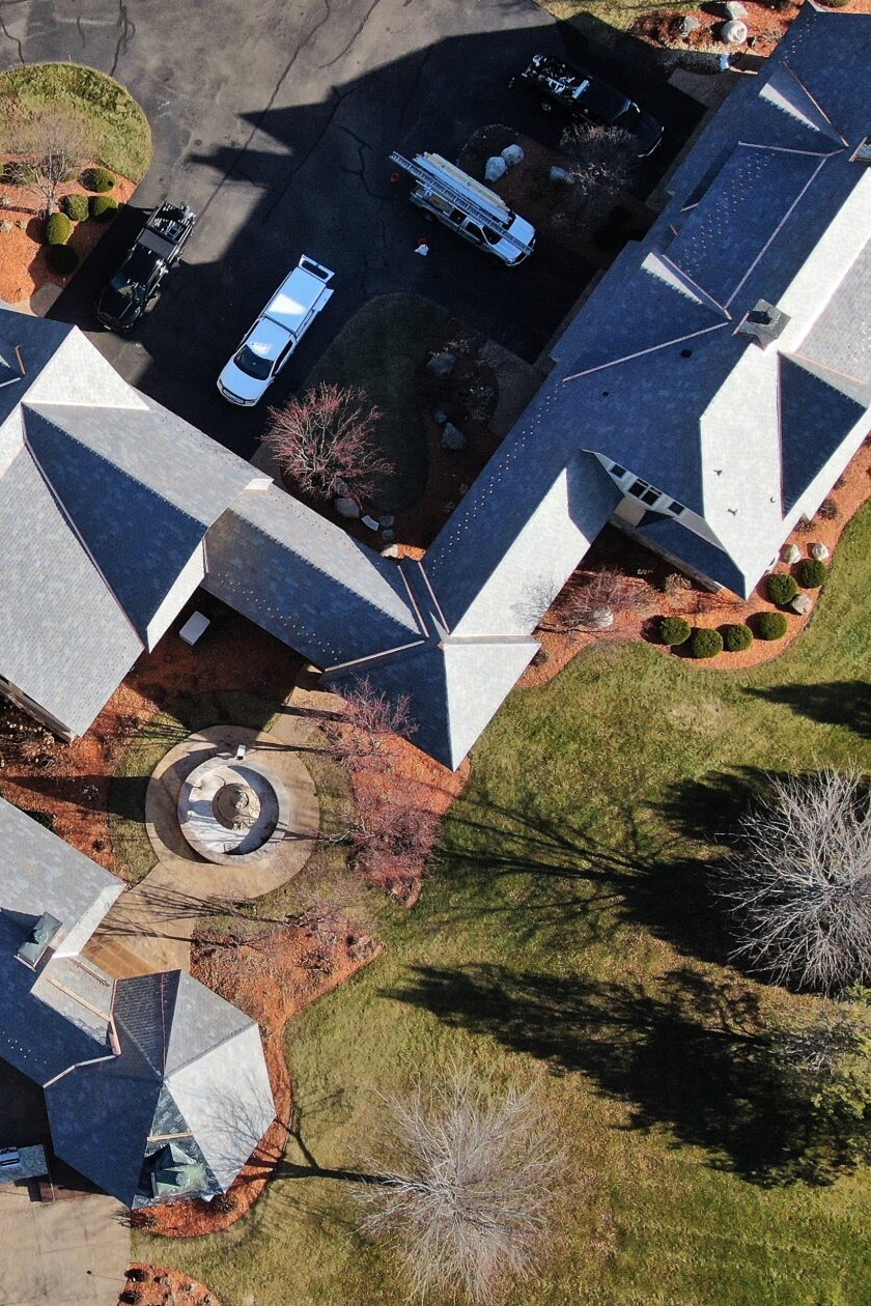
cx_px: 1
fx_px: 2577
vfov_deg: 28.5
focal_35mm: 71
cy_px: 622
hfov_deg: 18.7
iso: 100
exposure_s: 1/640
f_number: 3.5
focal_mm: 7.23
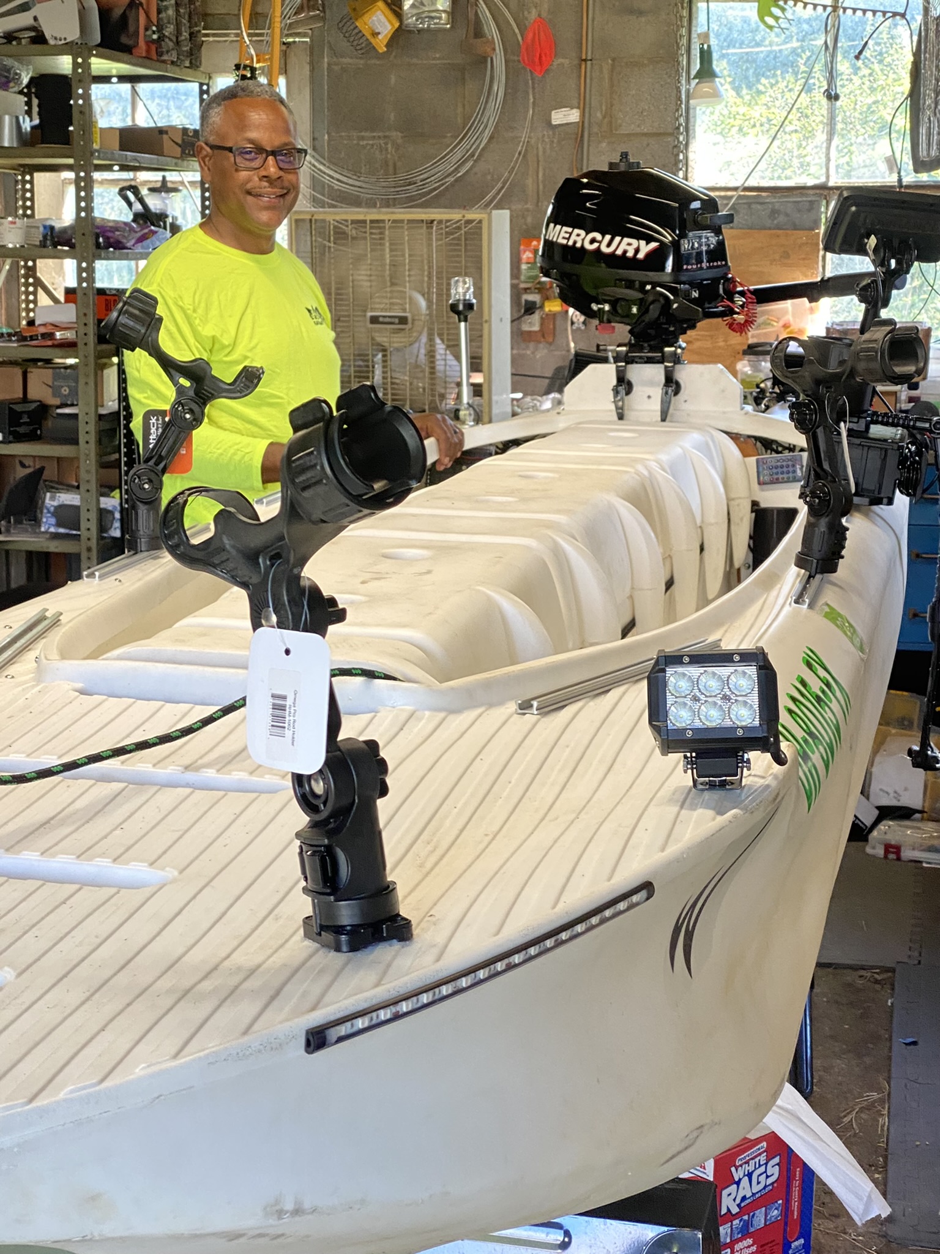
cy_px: 627
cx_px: 470
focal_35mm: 52
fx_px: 1883
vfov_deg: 36.8
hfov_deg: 28.0
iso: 100
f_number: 2
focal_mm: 6
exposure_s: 1/120
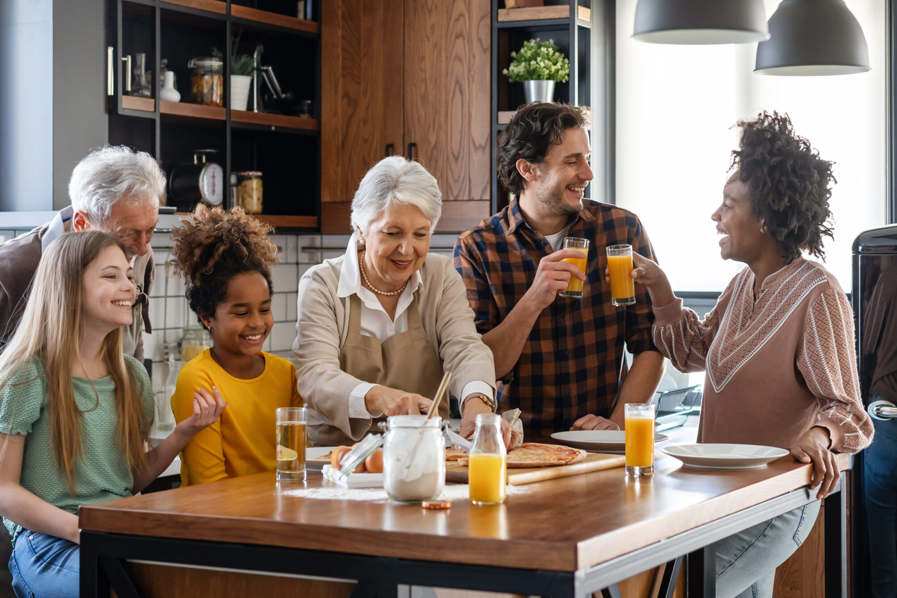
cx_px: 450
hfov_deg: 28.8
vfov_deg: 19.4
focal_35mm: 70
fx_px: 1744
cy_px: 229
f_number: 2.8
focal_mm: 55
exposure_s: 1/125
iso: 1000
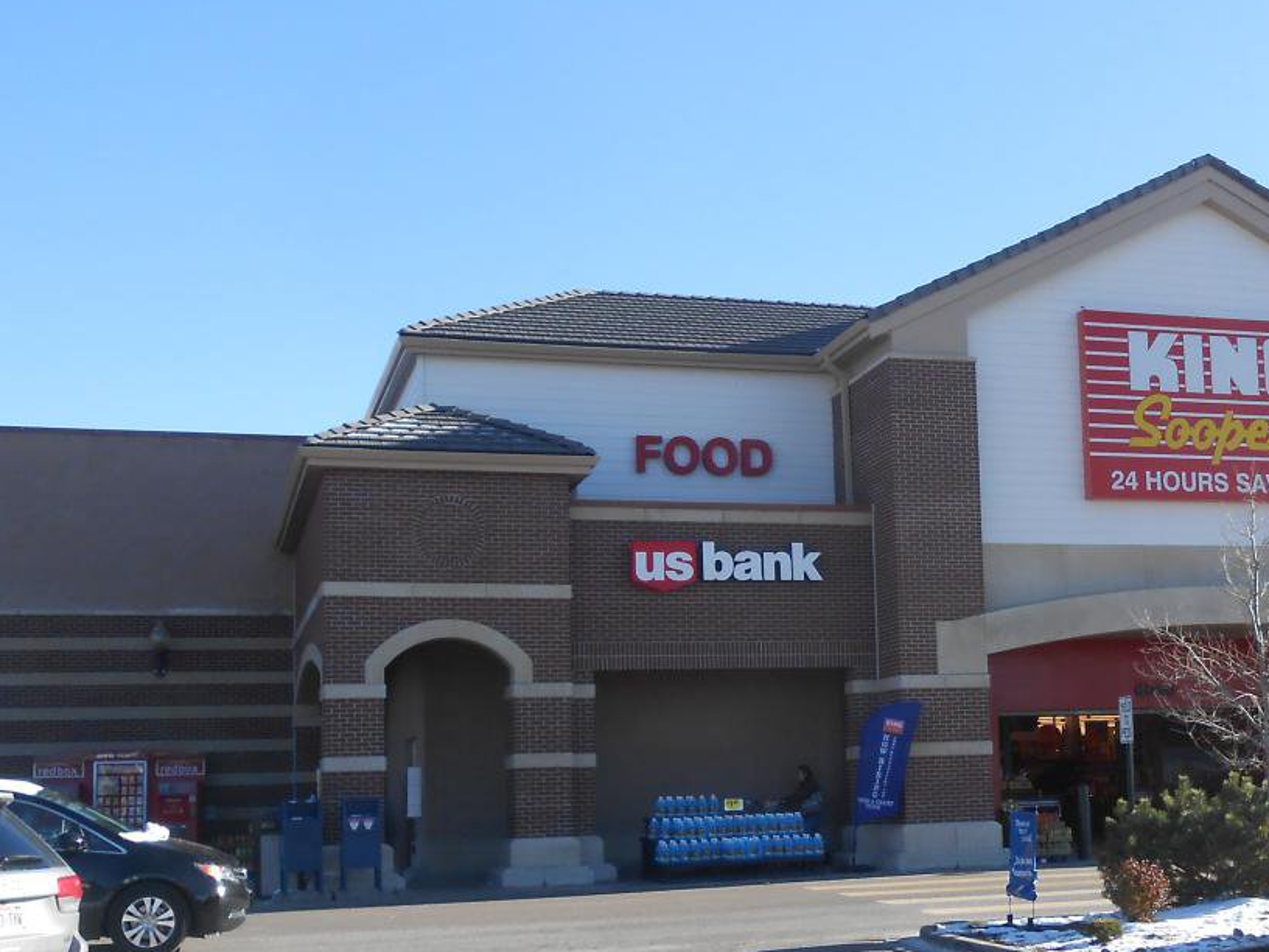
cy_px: 568
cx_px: 894
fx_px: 1870
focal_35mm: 51
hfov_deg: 36.9
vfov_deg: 28.5
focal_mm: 4.6
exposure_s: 1/500
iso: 80
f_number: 3.5
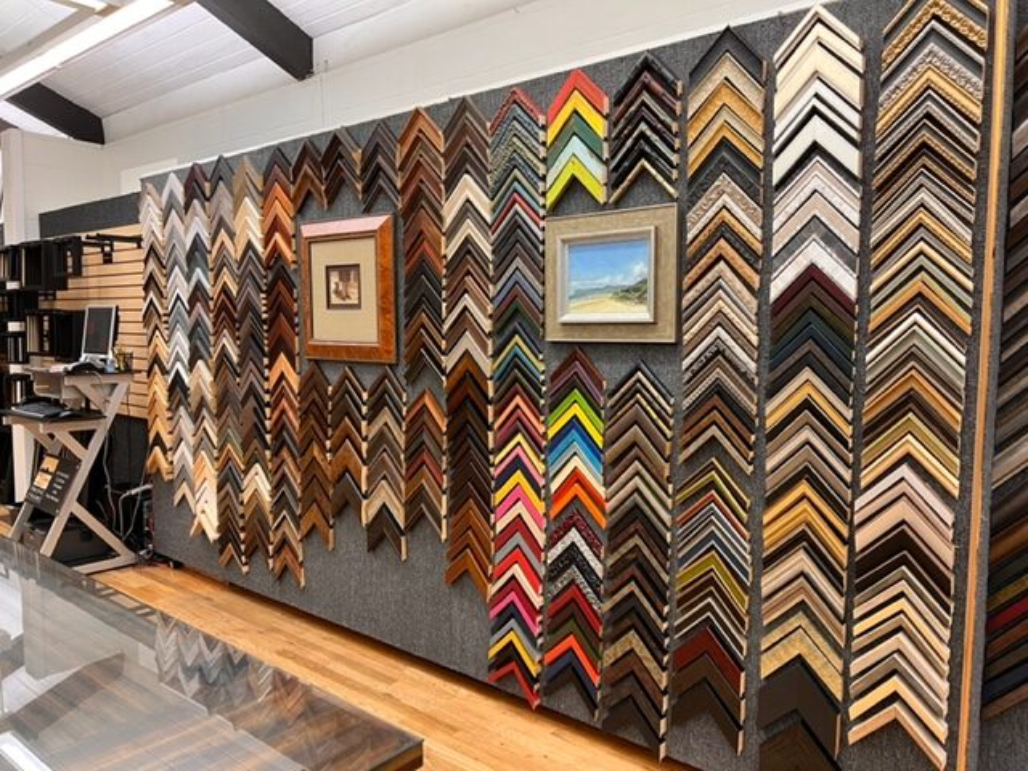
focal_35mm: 26
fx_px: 772
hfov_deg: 67.3
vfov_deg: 53.1
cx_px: 514
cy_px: 386
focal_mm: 5.7
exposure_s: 1/60
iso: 125
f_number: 1.5
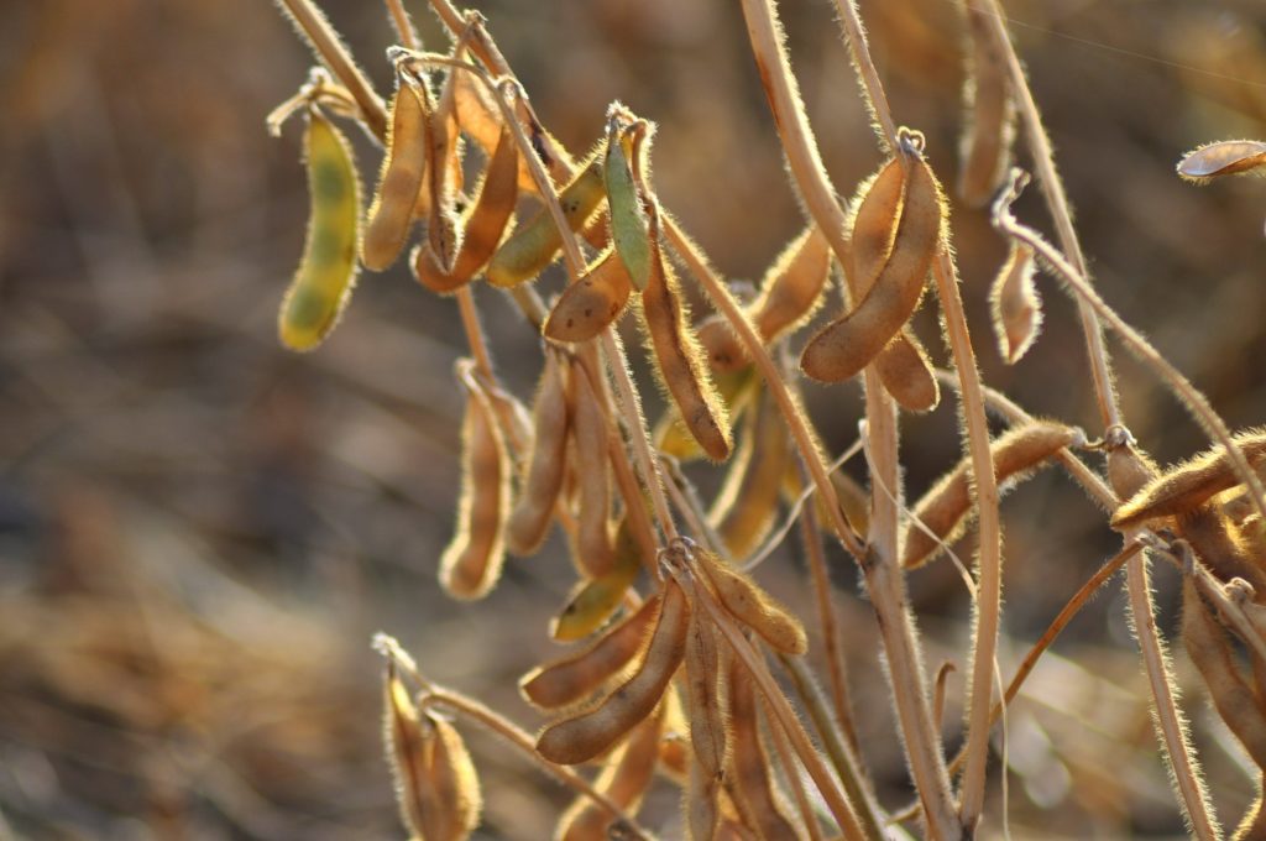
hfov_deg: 7.6
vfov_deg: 5.1
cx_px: 633
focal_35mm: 270
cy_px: 420
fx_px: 9483
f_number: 4.5
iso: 200
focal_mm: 180
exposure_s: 1/1000
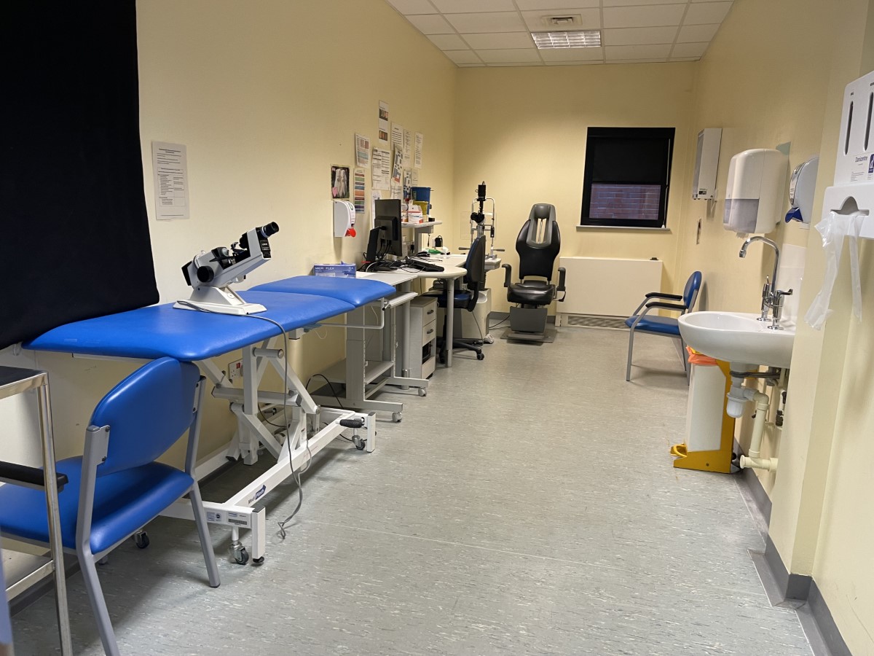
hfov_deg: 67.3
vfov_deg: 53.1
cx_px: 437
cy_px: 328
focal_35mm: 26
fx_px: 656
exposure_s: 1/50
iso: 80
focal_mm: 5.1
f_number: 1.6
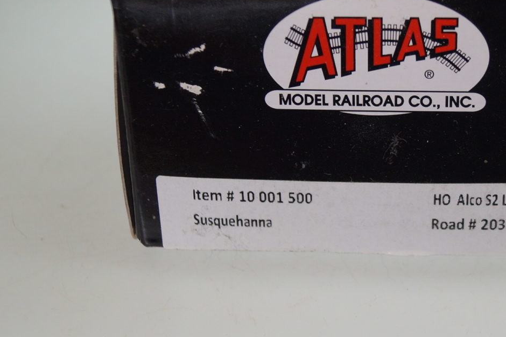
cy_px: 128
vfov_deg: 16.0
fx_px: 1194
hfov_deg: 23.8
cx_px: 344
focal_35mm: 85
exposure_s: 1/160
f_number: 4
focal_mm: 26
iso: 250
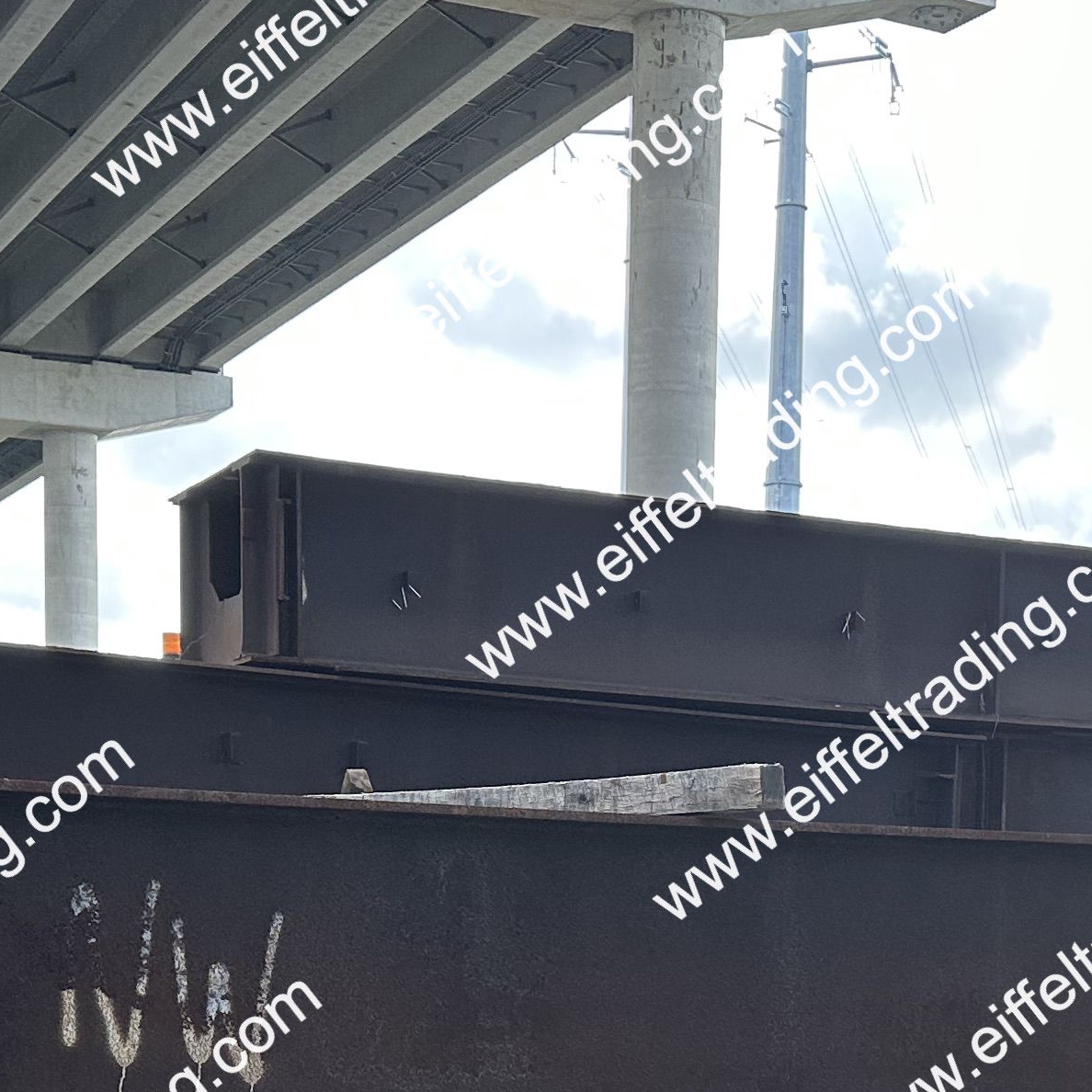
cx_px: 775
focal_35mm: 72
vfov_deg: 22.7
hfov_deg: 23.8
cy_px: 1178
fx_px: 2570
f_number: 1.78
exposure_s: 1/879
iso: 80
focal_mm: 6.86
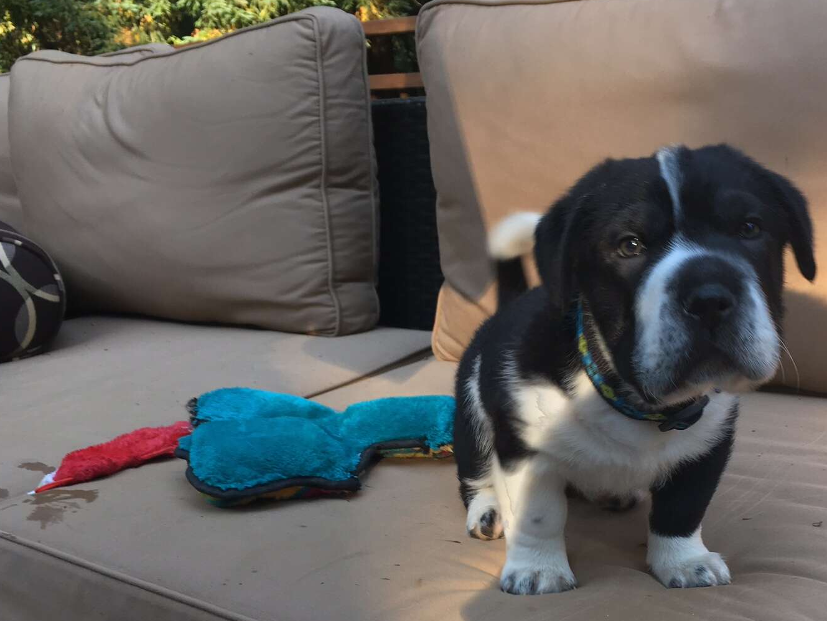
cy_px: 463
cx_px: 510
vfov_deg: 32.3
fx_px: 1051
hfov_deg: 42.7
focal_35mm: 44
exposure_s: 1/60
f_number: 2.2
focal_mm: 4.15
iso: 25
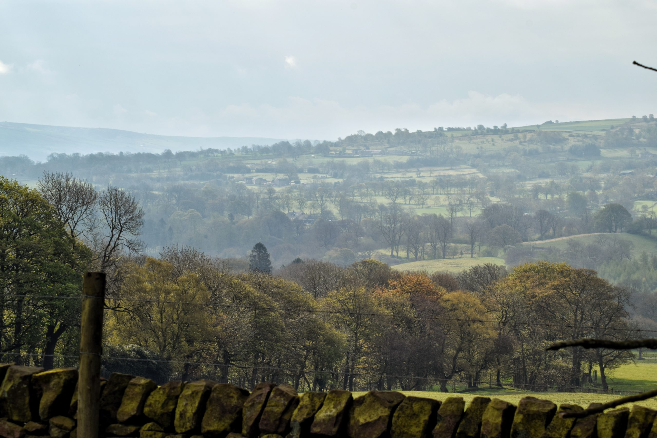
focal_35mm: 128
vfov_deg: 10.8
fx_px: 2327
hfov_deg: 16.1
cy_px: 219
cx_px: 328
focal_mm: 85
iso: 110
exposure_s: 1/125
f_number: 16
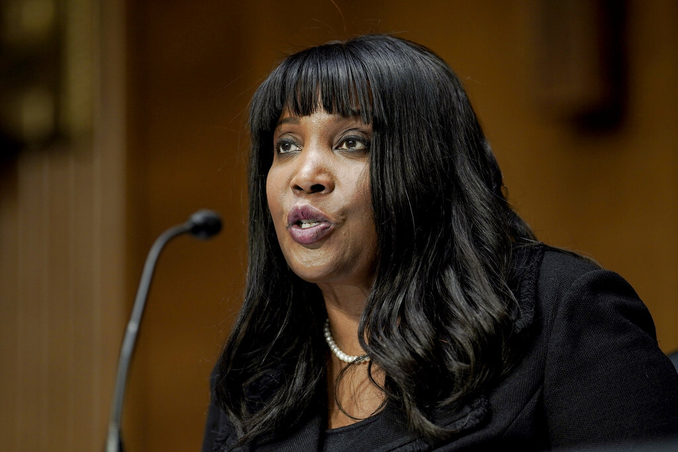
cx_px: 339
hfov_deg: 10.2
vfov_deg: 6.8
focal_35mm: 202
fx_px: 3805
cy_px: 226
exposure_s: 1/200
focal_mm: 135
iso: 800
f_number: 1.8
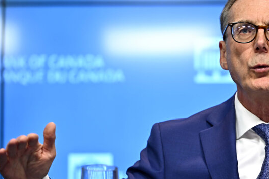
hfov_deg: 7.5
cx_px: 218
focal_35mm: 274
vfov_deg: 5.0
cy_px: 97
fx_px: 2048
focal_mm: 135
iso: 500
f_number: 2.8
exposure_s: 1/160
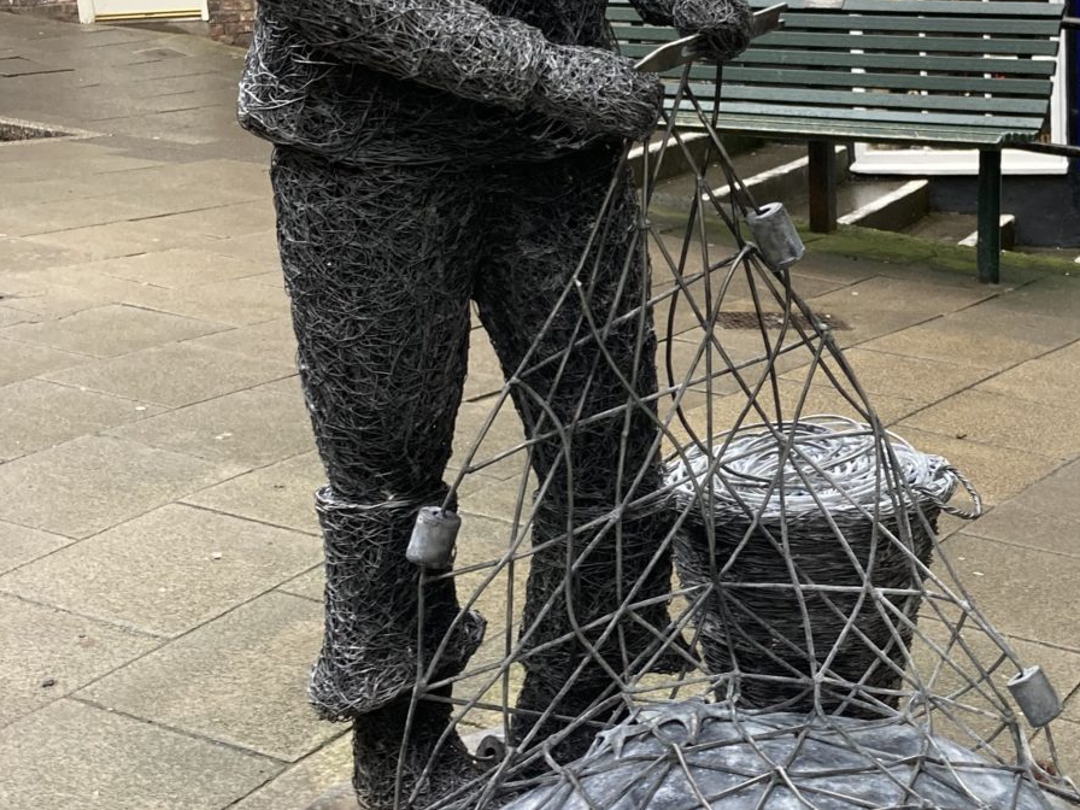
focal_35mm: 60
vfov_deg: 24.4
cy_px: 427
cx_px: 822
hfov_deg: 31.6
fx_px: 1872
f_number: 1.8
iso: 64
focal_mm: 3.99
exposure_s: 1/50
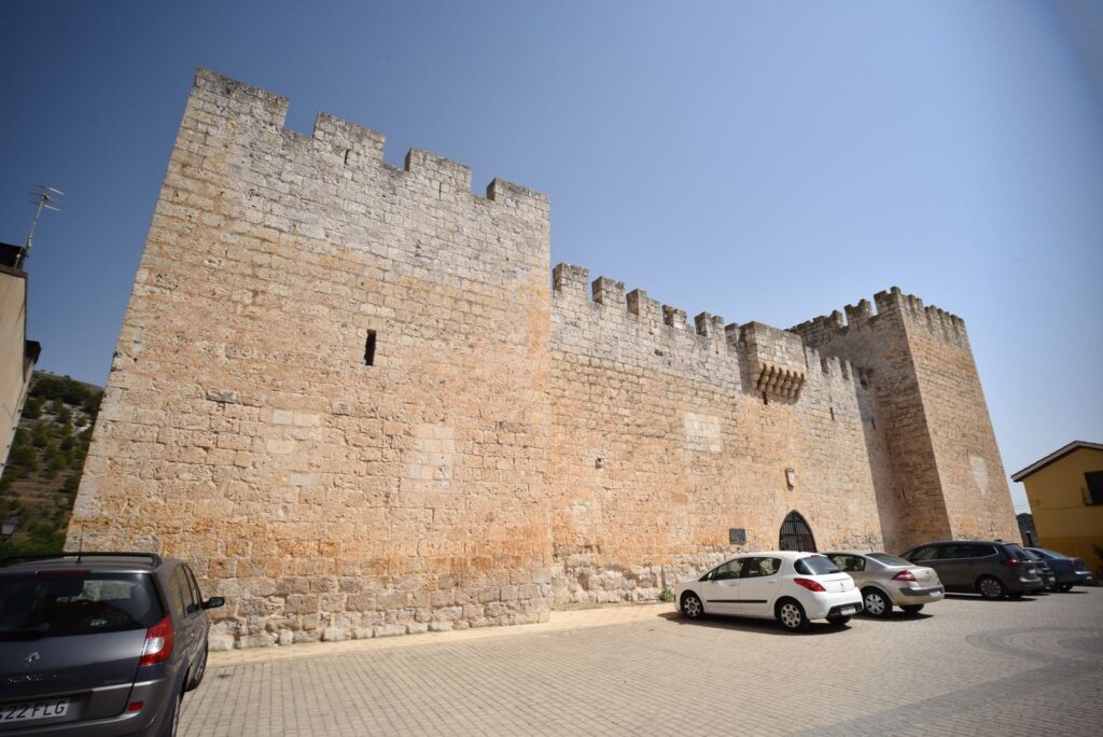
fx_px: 521
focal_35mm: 17
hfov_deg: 93.2
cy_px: 368
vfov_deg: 70.5
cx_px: 552
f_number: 11
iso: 200
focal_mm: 17
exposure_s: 1/500
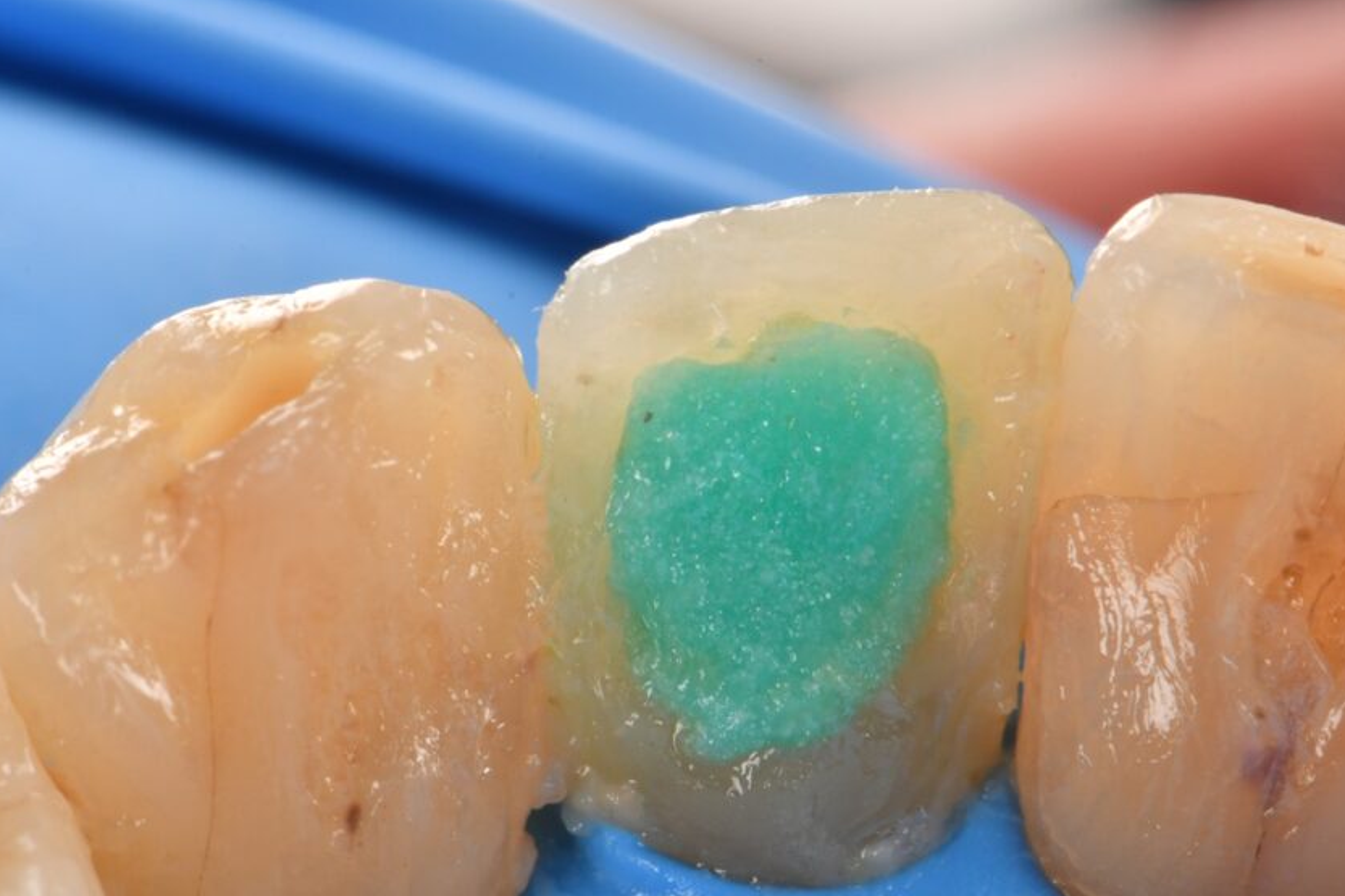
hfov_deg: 10.7
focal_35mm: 193
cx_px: 760
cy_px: 542
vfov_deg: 7.1
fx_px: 7209
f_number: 32
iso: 200
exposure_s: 1/160
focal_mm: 105
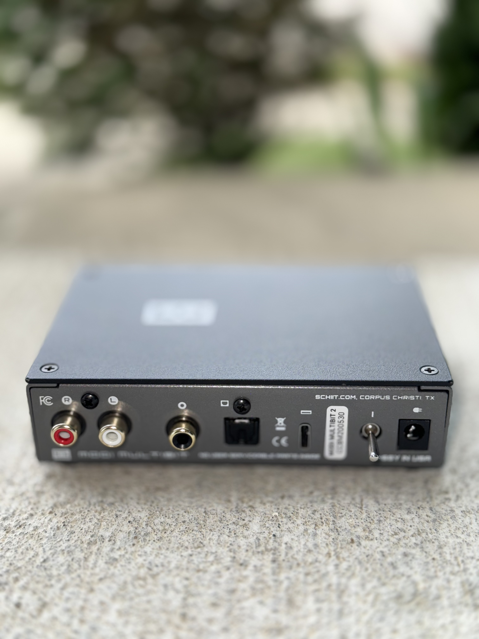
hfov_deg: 30.3
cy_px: 320
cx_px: 240
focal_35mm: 48
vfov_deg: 39.7
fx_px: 886
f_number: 1.78
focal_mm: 6.76
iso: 50
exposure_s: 1/276
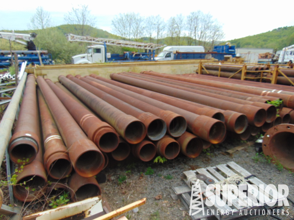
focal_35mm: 25
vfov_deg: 54.9
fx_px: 212
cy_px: 110
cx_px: 147
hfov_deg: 69.4
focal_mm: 4.5
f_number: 3
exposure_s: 1/100
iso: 80
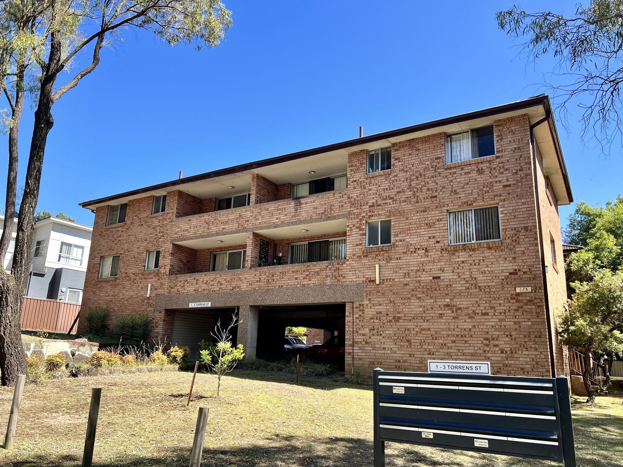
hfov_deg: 67.3
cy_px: 234
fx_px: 468
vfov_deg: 53.1
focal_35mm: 26
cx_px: 312
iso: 50
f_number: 1.5
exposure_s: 1/1531
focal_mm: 5.7
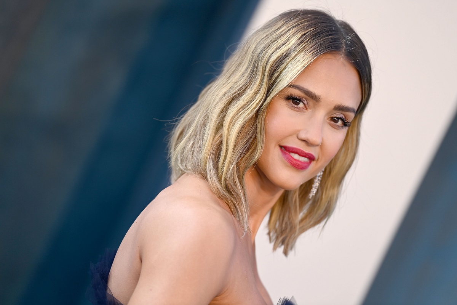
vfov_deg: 4.6
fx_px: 3808
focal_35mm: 300
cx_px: 228
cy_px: 152
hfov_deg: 6.9
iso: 640
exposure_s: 1/2000
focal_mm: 300
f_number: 2.8
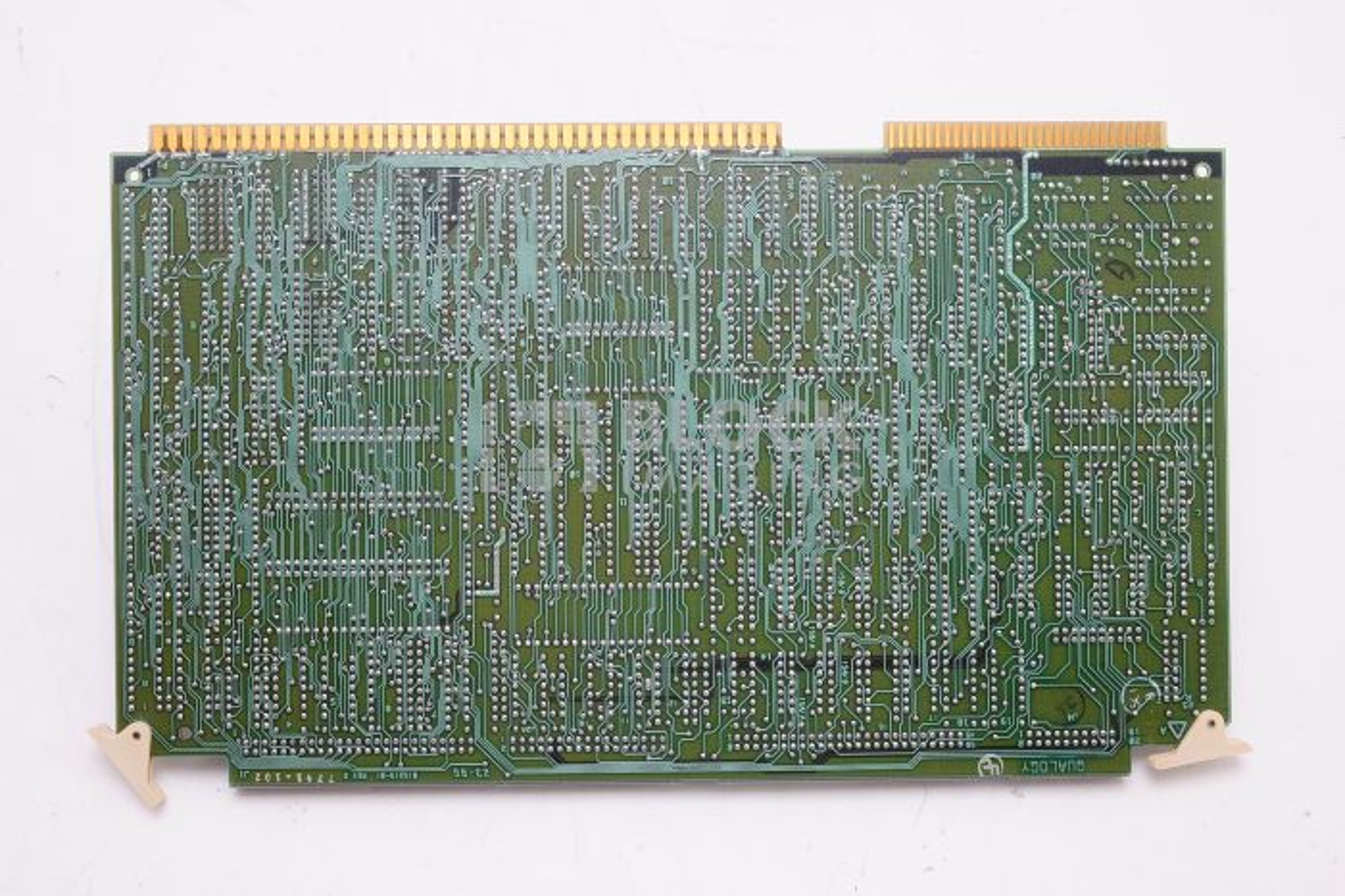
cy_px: 448
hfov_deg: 39.6
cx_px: 672
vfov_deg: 27.0
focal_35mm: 50
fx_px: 1867
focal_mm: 50
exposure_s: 1/125
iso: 320
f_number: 13
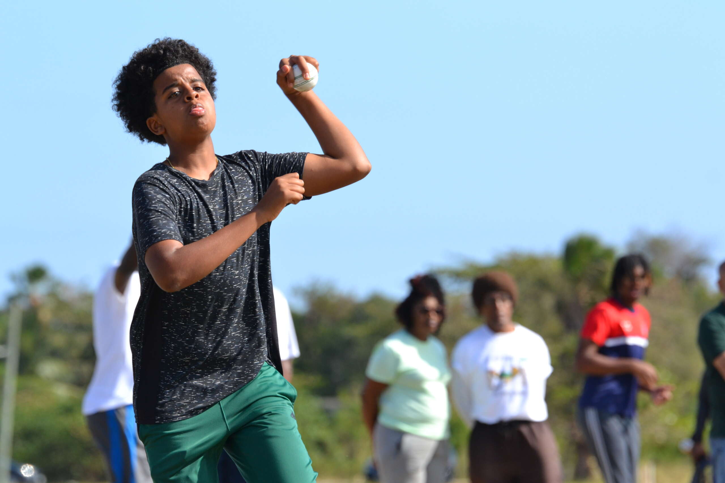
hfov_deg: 8.6
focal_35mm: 240
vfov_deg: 5.7
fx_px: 4833
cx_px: 362
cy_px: 242
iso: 400
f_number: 5
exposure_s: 1/1250
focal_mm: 160
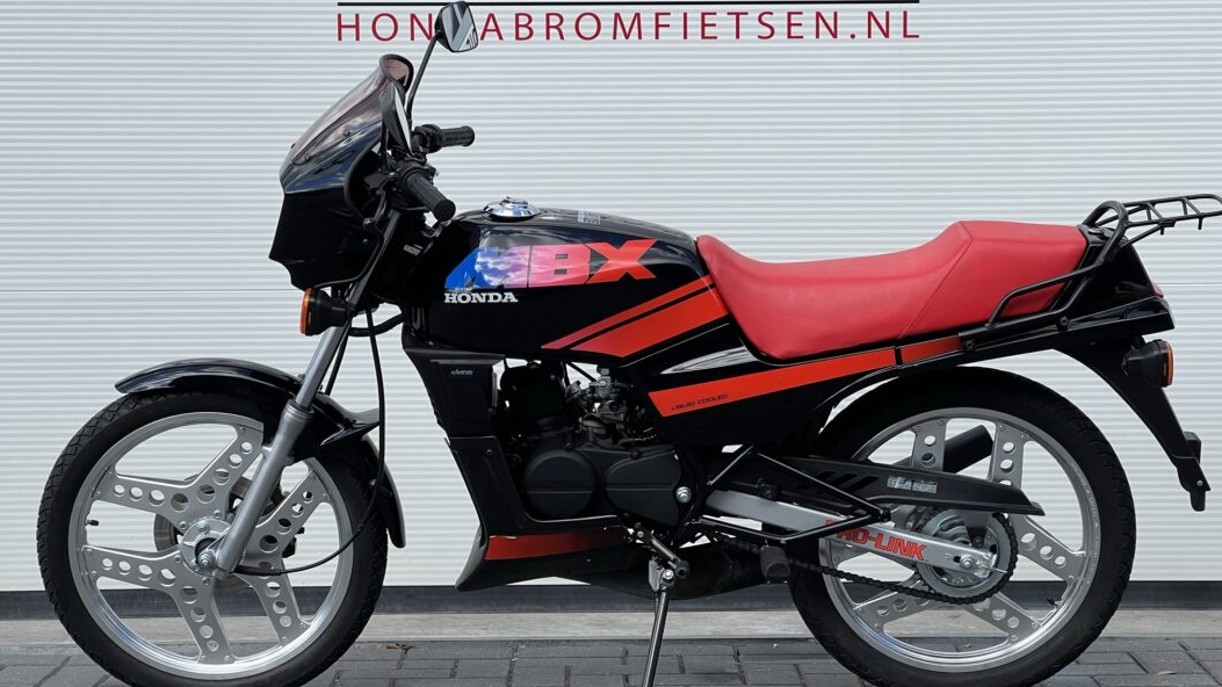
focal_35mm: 85
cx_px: 617
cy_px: 376
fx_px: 2754
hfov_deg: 25.0
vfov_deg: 14.2
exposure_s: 1/300
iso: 32
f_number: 2.8
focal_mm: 9
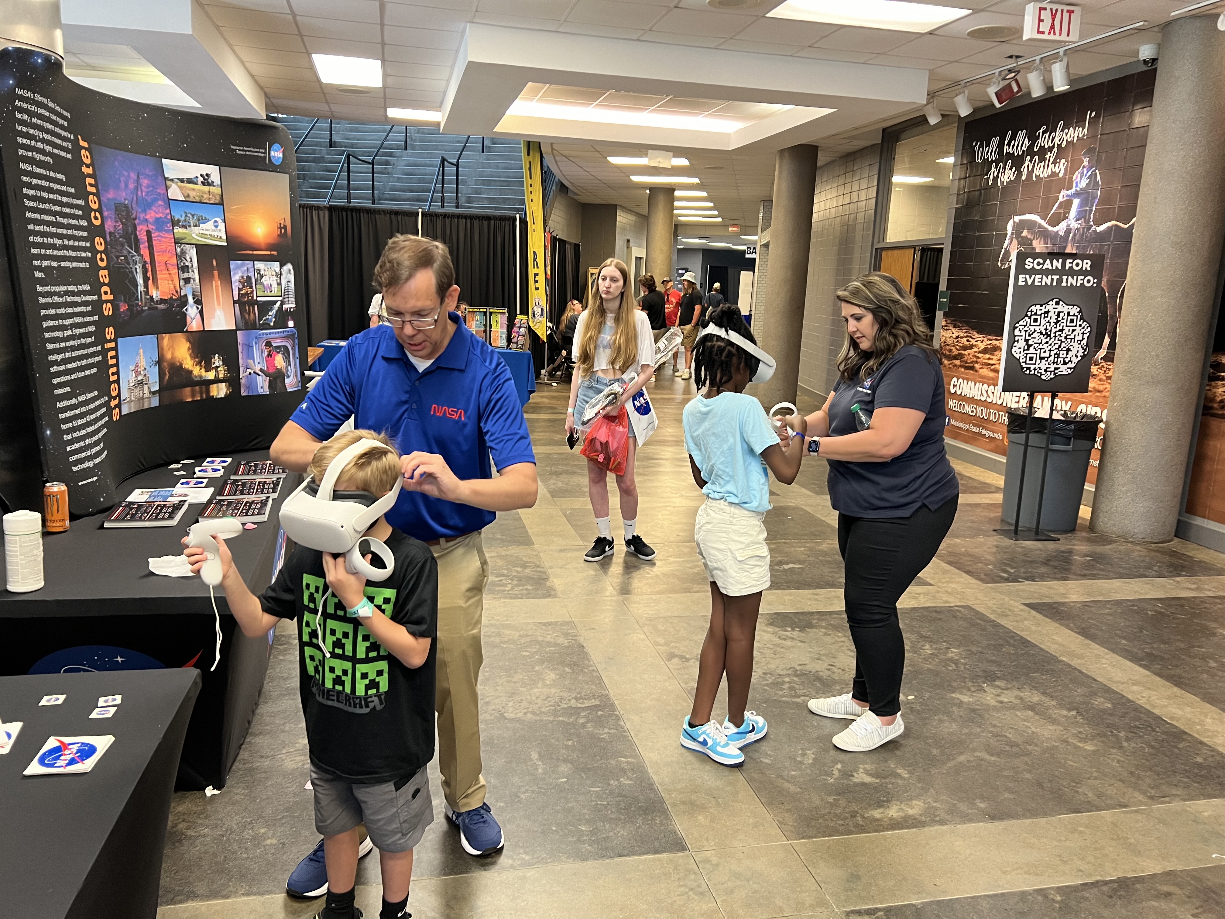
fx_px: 920
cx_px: 612
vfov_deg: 53.1
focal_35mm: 26
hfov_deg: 67.3
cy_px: 460
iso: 160
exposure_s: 1/60
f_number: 1.5
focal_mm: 5.7
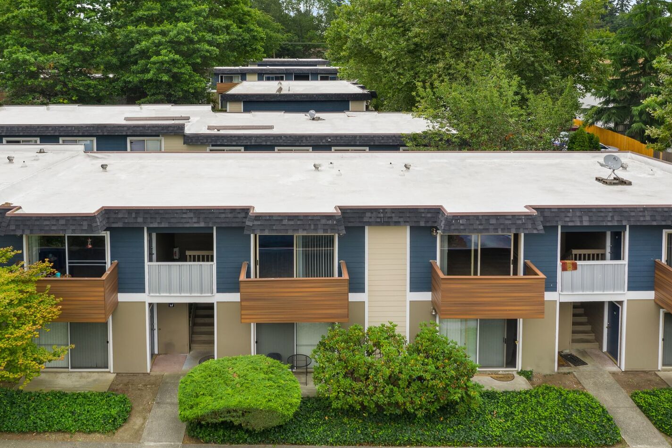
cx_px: 292
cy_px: 241
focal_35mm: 32
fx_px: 597
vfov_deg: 41.1
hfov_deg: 58.5
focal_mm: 10.3
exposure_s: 1/500
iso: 100
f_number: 4.5
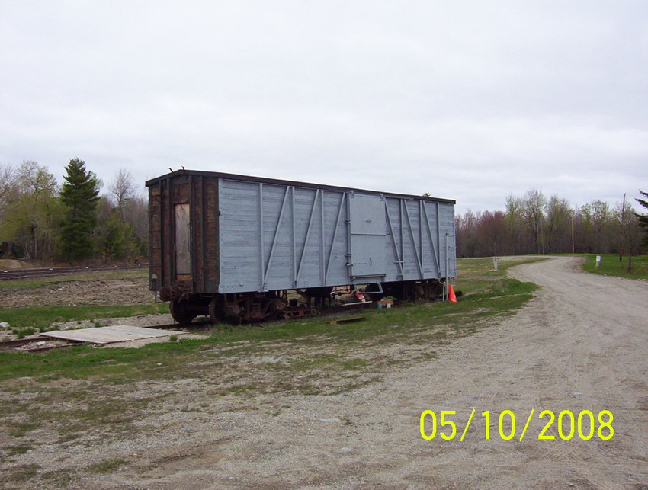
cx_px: 324
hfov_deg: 43.7
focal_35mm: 43
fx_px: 807
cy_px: 245
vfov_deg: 33.8
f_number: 2.73
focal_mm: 5.77
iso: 100
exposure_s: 1/822
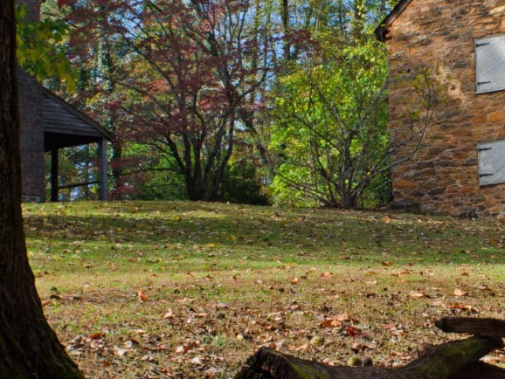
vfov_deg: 13.8
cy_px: 152
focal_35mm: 107
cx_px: 417
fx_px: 1562
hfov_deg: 18.2
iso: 100
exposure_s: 1/80
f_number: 13
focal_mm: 28
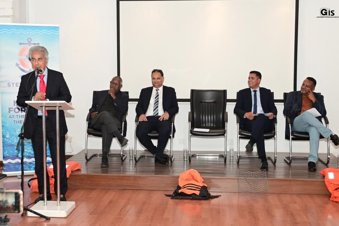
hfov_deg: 38.9
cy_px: 113
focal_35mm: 51
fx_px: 480
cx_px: 170
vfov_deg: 26.5
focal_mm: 34
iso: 1600
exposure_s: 1/200
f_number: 5.6
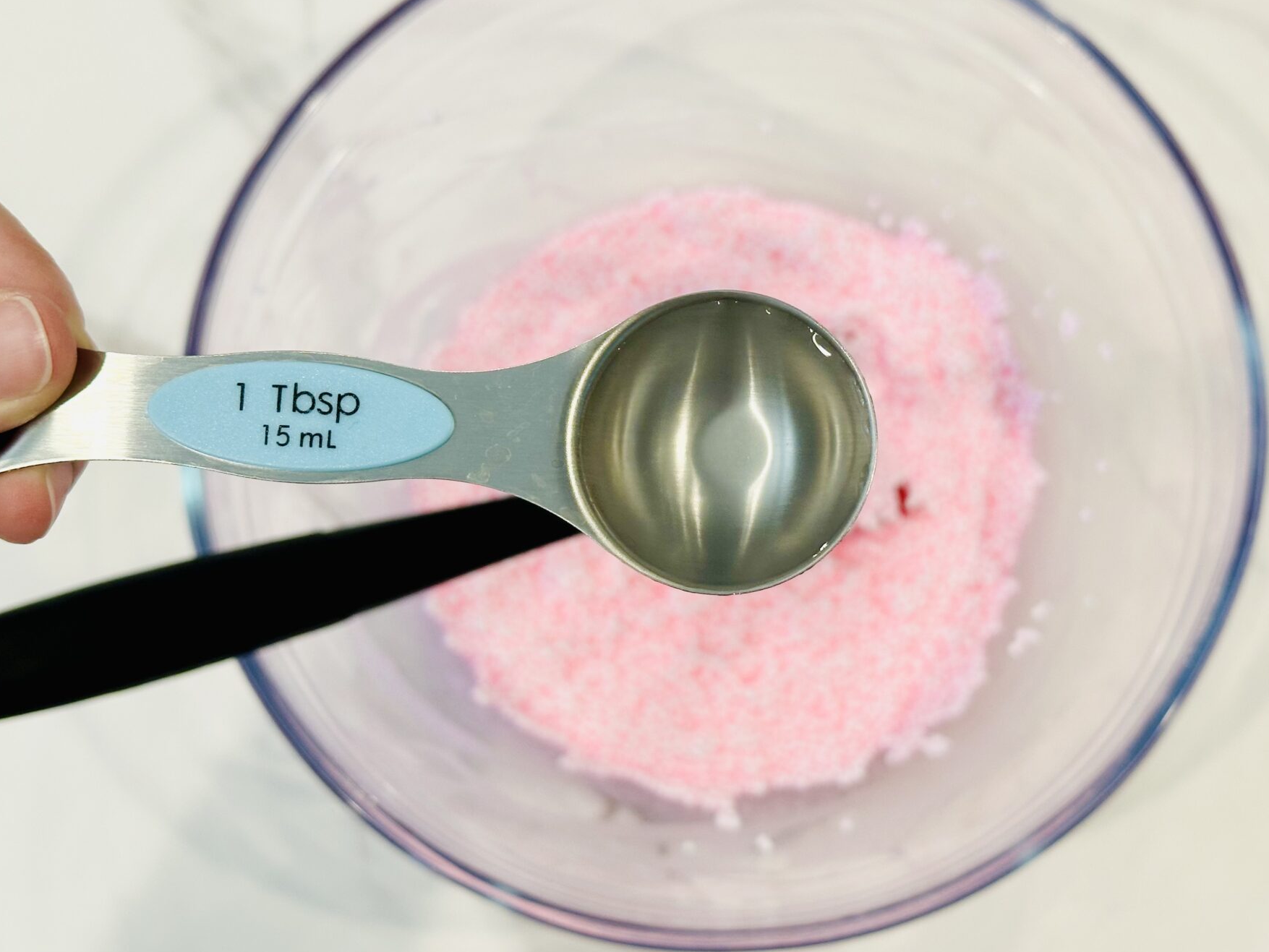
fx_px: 2053
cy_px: 436
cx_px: 719
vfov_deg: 26.1
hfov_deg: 34.3
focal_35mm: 56
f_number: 1.78
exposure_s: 1/60
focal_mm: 6.86
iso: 100
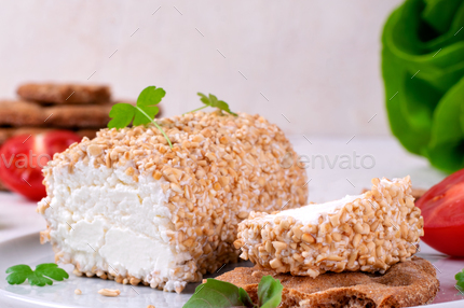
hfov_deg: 19.8
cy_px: 211
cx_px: 162
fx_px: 1327
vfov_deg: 13.2
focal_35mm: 103
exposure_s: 1/160
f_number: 13
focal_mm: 50
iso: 100
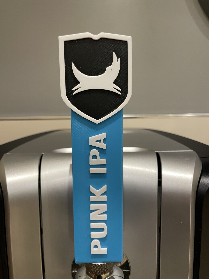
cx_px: 104
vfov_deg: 67.3
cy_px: 140
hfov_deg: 53.1
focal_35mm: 26
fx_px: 209
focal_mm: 4.2
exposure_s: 1/60
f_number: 1.6
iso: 400
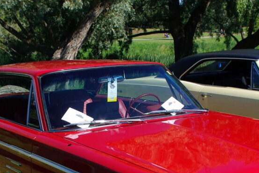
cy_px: 146
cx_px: 145
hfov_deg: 38.1
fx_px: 374
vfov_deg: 25.4
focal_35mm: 52
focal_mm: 18
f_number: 7.1
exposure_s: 1/250
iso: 100
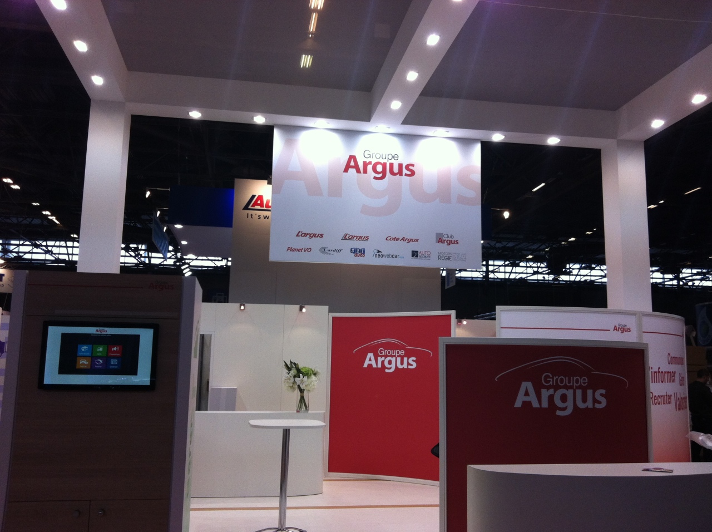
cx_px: 356
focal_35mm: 35
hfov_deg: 52.7
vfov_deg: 40.6
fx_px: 719
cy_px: 266
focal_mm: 3.85
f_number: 2.8
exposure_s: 1/120
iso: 100
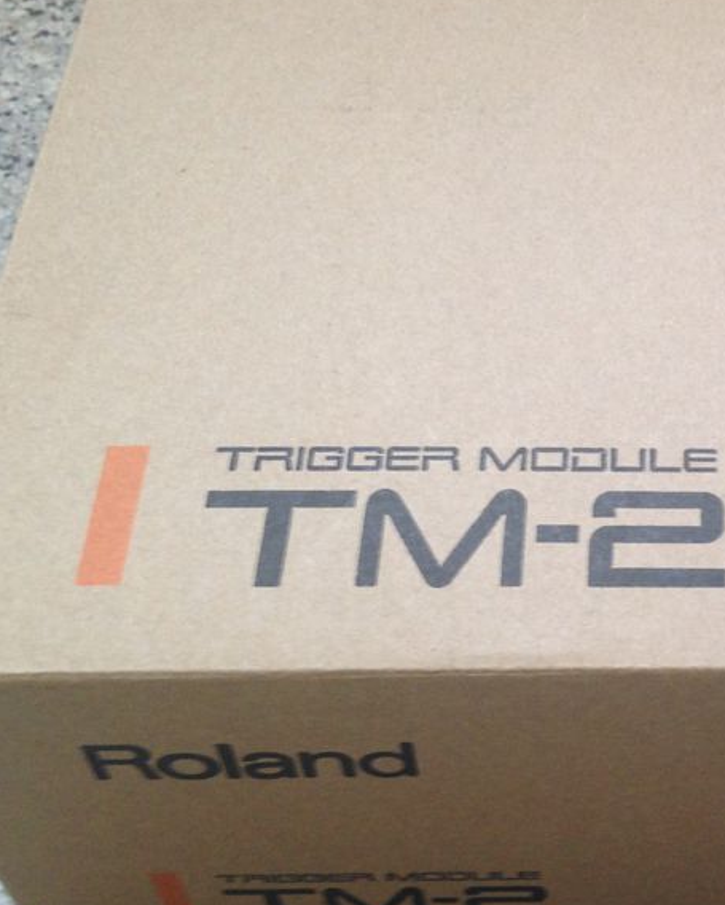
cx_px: 723
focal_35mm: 68
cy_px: 465
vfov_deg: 27.9
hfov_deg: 21.7
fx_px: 1822
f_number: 2.4
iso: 80
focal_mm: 4.12
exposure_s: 1/20
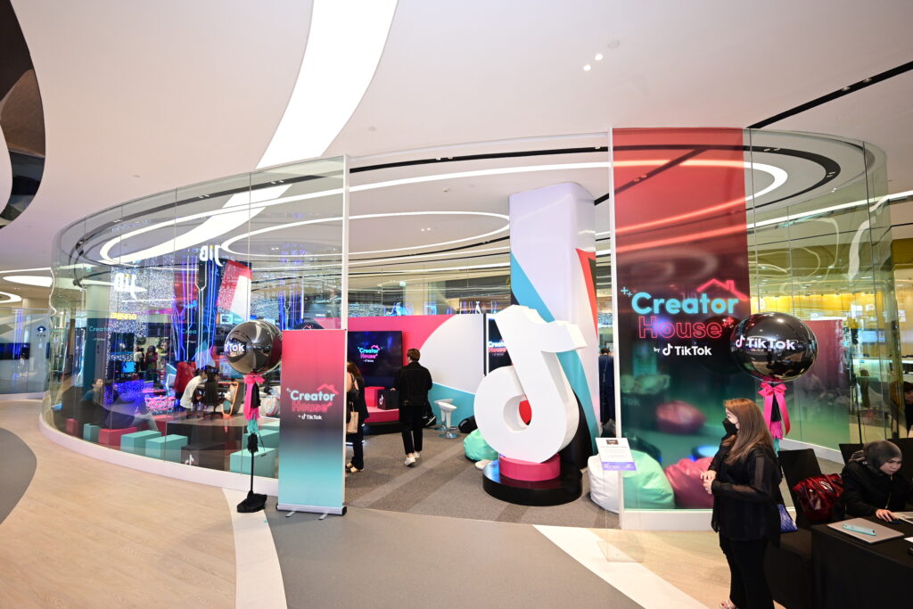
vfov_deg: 72.1
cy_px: 304
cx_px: 456
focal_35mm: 16
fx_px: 418
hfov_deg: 95.0
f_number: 4
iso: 1600
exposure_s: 1/125
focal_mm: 16.5
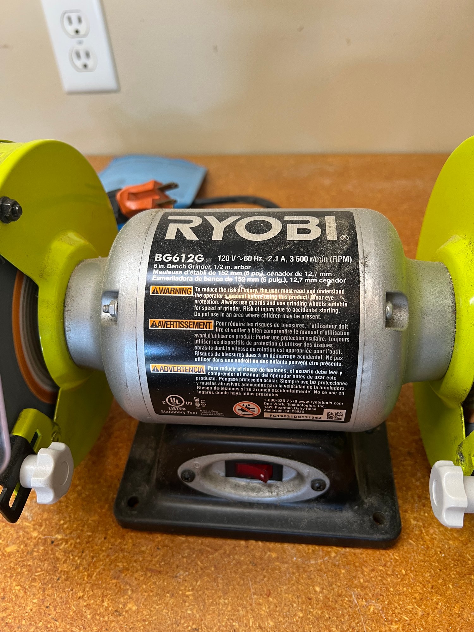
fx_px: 475
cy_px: 316
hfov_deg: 53.1
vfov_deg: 67.3
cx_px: 237
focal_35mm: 26
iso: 125
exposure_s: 1/60
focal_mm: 5.7
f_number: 1.5
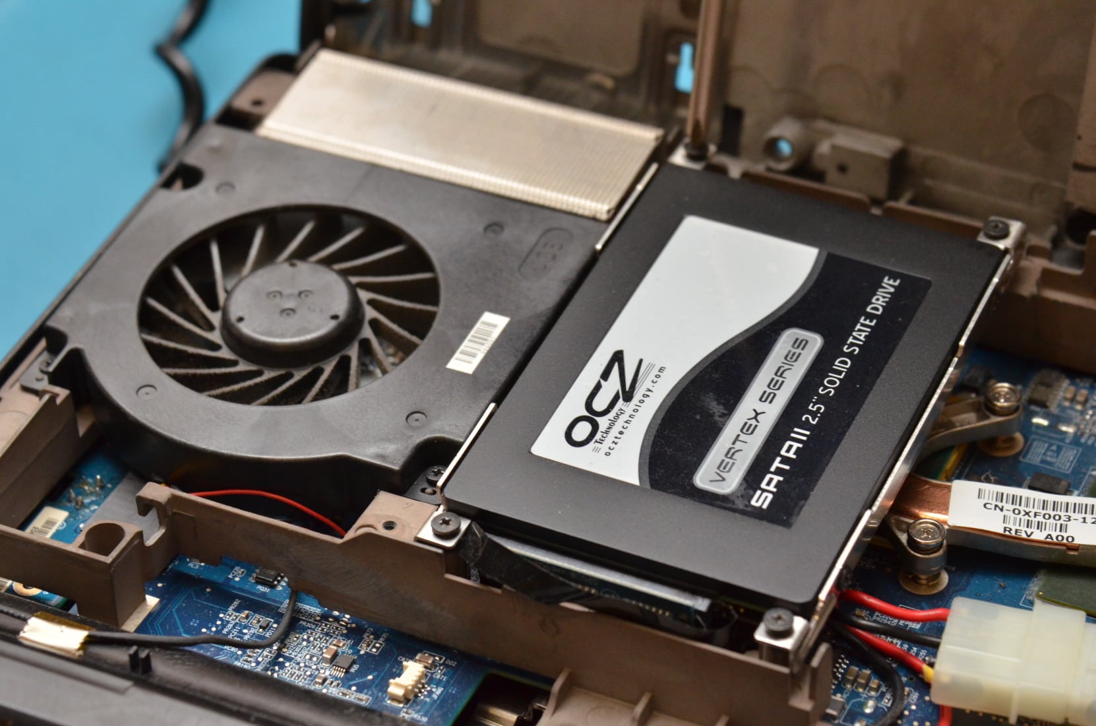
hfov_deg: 17.5
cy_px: 363
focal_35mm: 117
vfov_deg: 11.7
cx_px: 548
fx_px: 3554
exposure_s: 1/125
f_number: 6.3
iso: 1600
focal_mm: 78
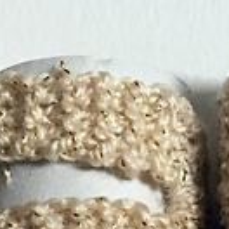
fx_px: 928
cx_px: 215
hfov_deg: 13.9
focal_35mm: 124
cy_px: 319
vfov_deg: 13.4
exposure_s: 1/15
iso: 80
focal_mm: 4.15
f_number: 2.2
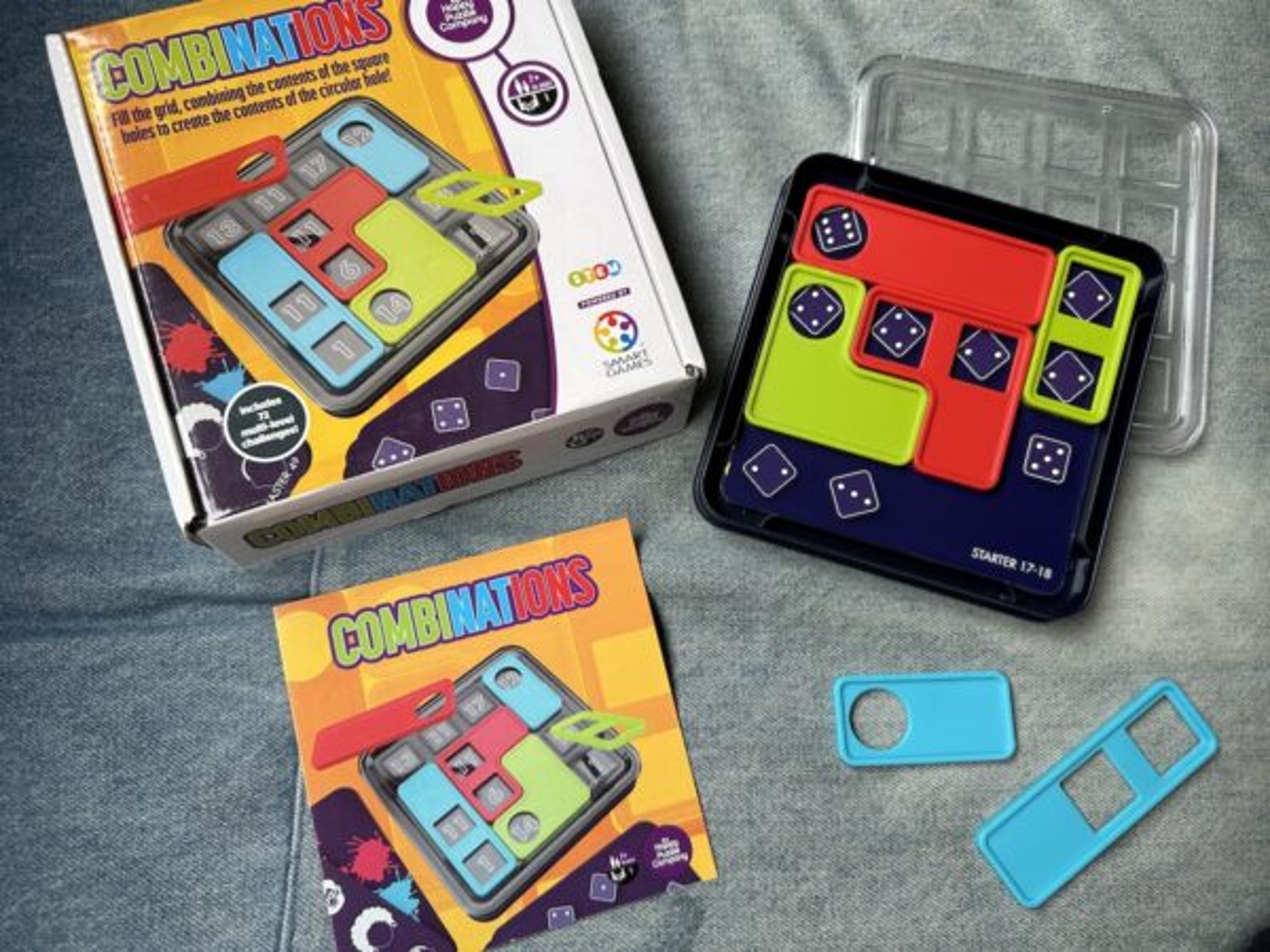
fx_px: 881
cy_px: 476
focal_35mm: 24
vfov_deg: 56.8
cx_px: 635
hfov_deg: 71.6
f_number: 1.78
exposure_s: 1/121
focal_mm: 6.86
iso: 100
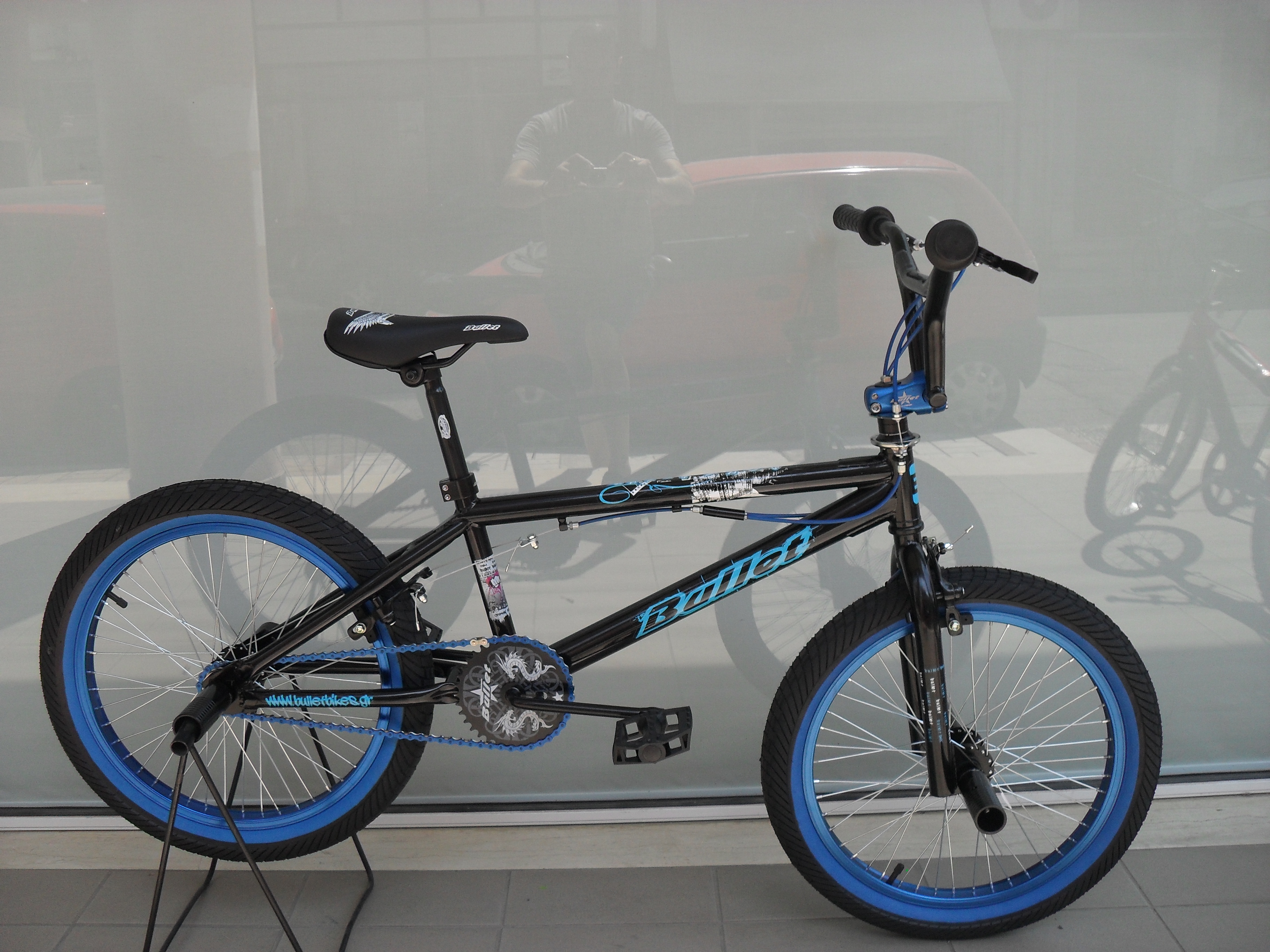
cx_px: 635
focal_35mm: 35
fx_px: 1284
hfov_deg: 52.6
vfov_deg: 40.7
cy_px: 476
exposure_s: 1/60
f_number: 8.9
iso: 100
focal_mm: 6.2
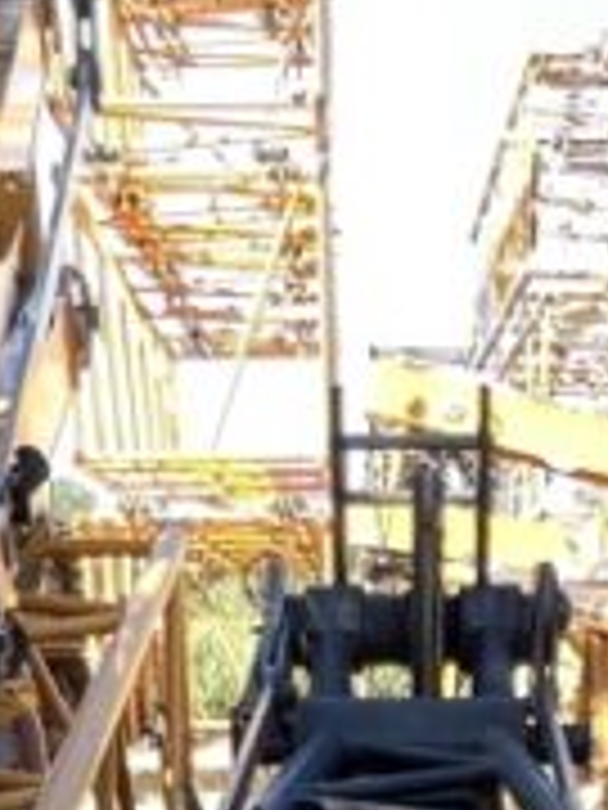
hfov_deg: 19.9
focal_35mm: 74
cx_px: 378
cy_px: 1782
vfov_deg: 16.5
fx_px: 1733
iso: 40
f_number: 1.8
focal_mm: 1.57
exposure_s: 1/99
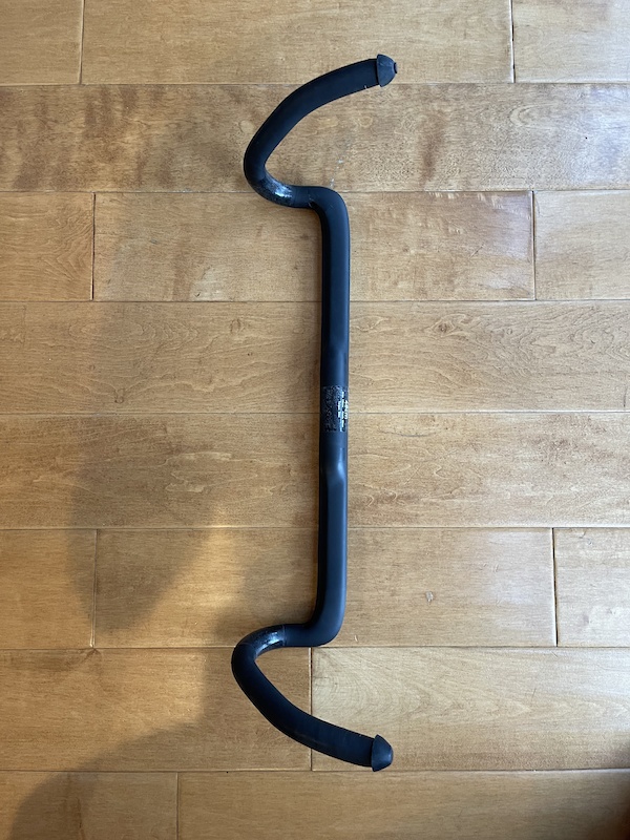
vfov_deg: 67.3
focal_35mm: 26
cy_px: 420
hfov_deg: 53.1
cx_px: 315
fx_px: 631
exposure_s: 1/60
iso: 200
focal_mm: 5.1
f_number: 1.6
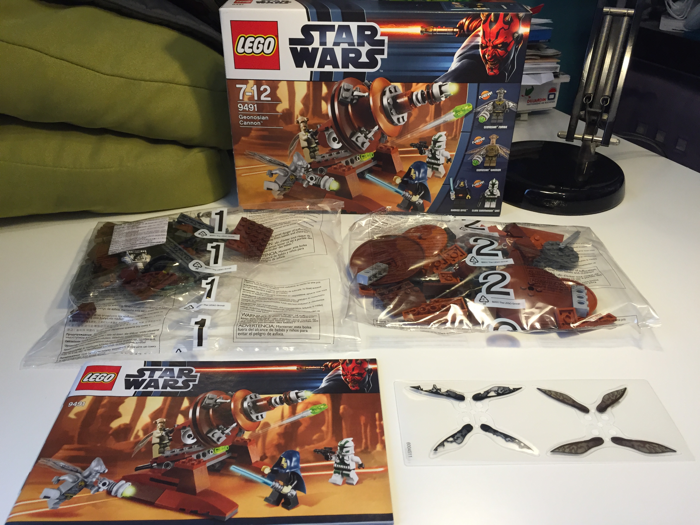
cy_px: 262
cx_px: 350
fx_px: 586
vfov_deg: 48.2
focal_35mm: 29
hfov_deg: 61.7
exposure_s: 1/33
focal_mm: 4.15
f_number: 2.2
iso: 64
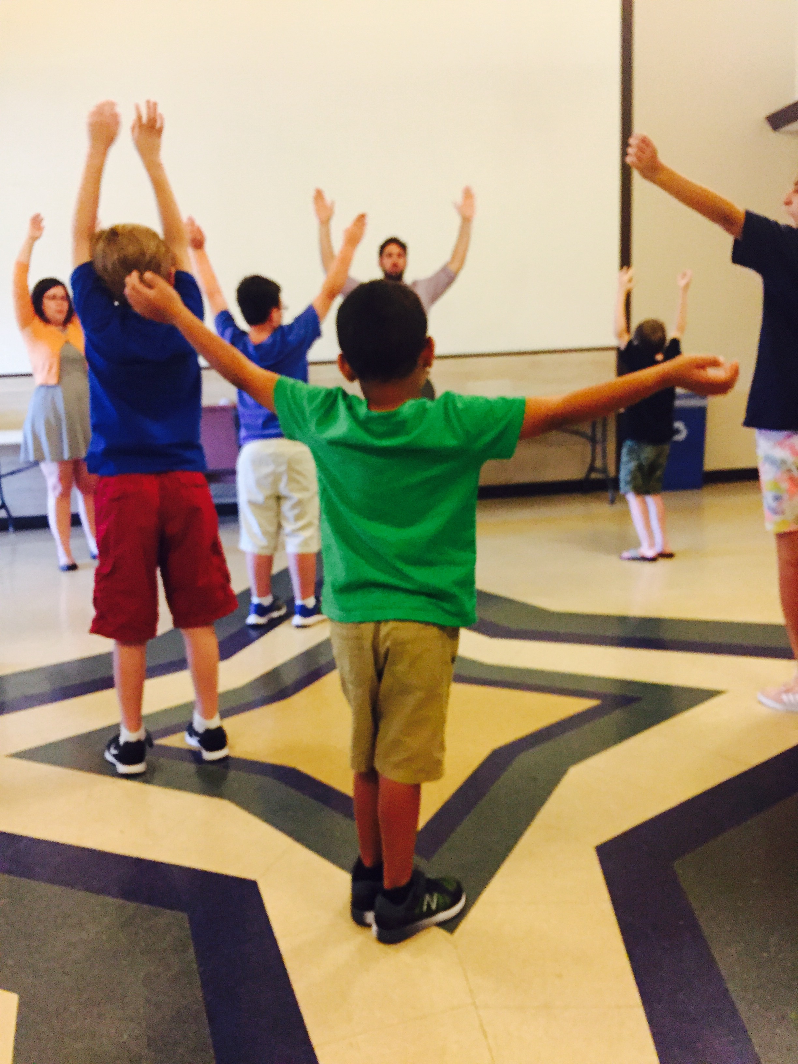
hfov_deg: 48.2
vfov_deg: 61.7
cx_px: 399
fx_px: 891
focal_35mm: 29
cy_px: 532
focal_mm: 4.15
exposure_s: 1/20
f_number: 2.2
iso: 250
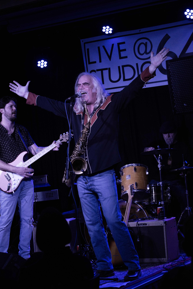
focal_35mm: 102
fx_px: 819
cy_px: 144
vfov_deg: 20.0
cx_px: 96
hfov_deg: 13.4
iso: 2500
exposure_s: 1/160
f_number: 6.3
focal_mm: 102
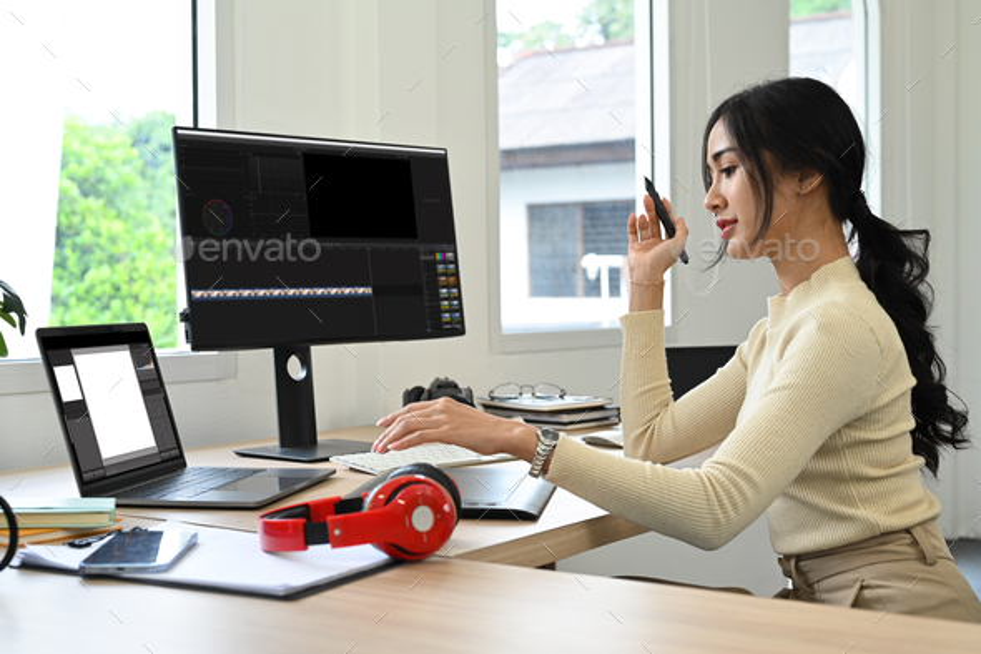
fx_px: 1362
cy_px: 327
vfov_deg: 27.0
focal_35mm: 50
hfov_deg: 39.6
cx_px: 490
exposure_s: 1/200
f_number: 5
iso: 500
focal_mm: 50
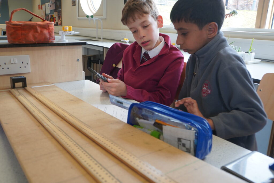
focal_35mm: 31
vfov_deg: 42.3
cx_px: 137
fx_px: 236
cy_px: 92
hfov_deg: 60.3
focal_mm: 21
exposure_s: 1/160
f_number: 4
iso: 640
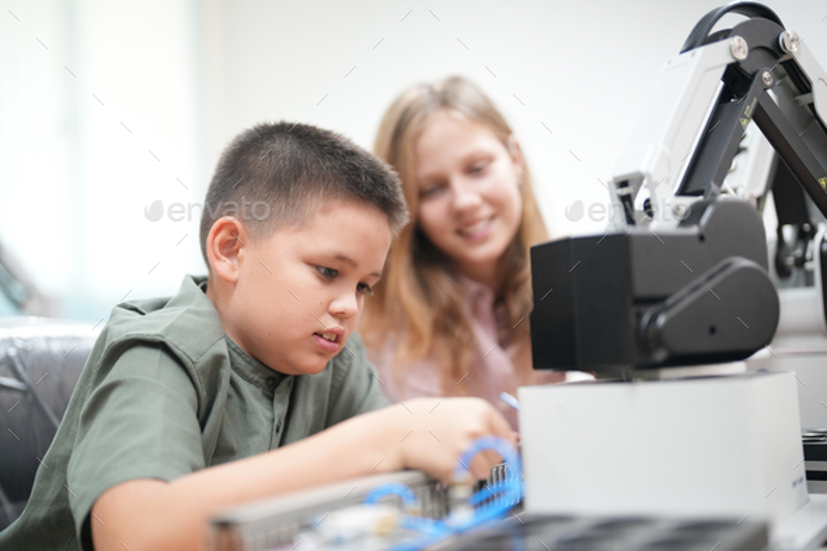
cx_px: 414
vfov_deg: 27.0
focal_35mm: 50
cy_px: 276
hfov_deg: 39.6
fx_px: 1148
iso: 2500
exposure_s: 1/571
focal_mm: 50
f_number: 1.2
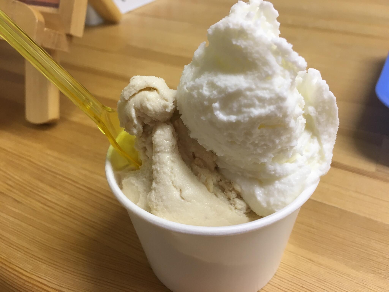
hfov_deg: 61.7
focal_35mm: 29
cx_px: 194
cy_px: 146
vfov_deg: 48.2
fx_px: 326
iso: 64
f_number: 2.2
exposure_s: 1/33
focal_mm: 4.15
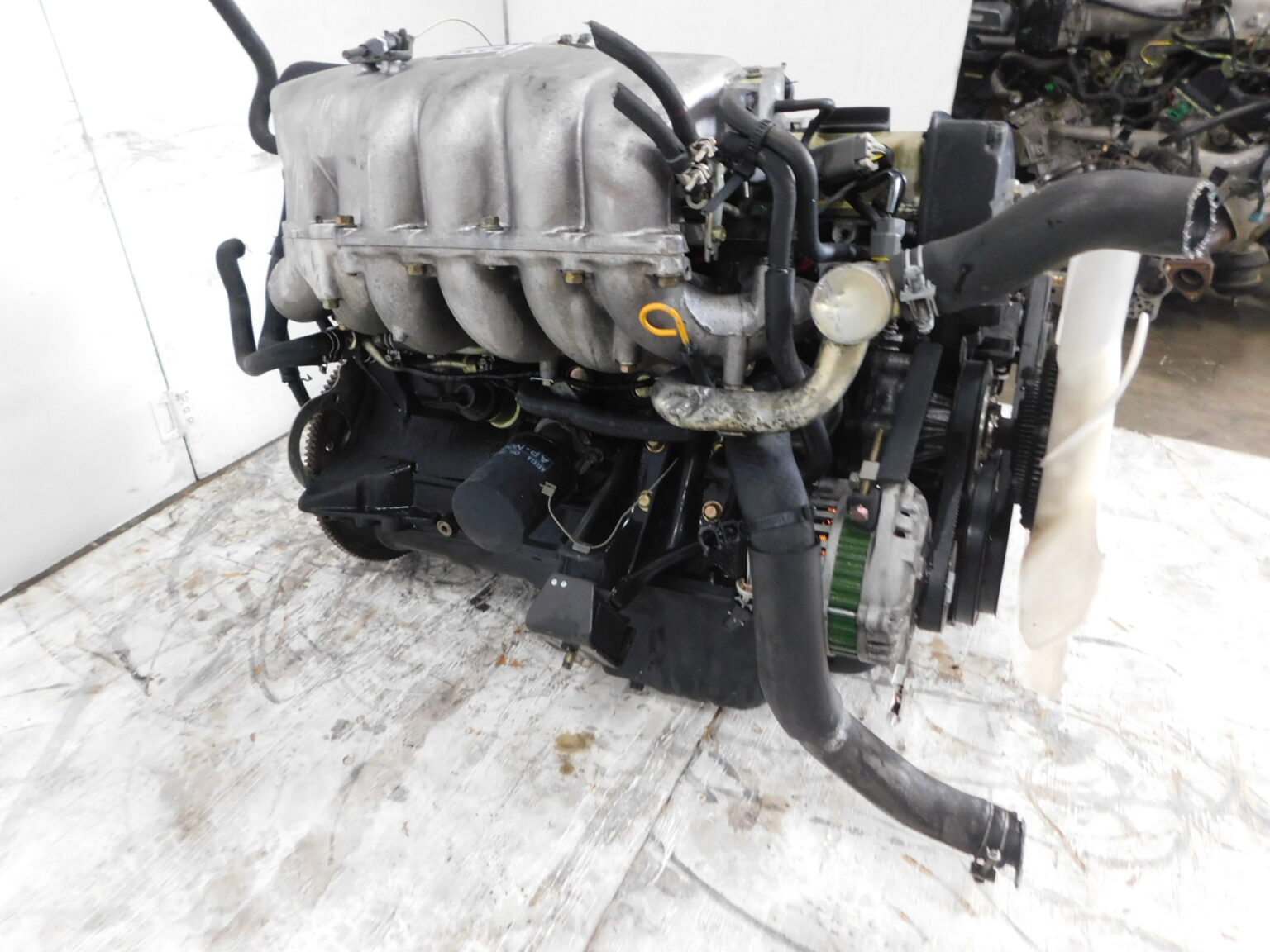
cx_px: 635
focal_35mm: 23
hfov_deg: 73.9
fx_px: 844
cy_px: 476
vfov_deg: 58.9
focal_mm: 4
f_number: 3
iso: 400
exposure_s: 1/10
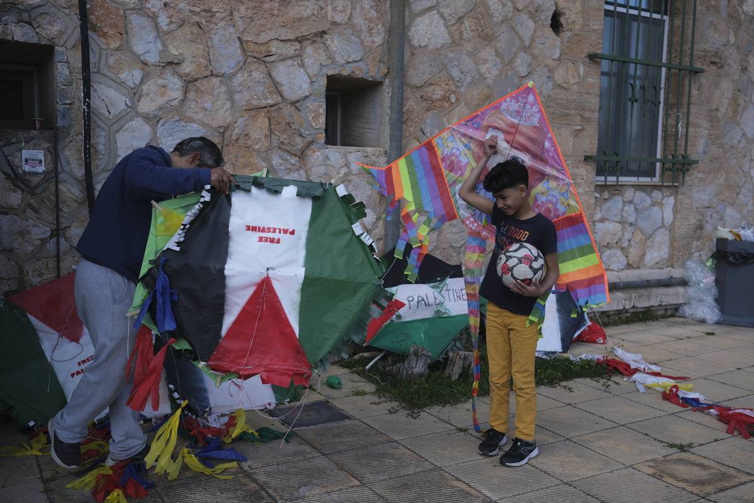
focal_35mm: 35
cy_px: 252
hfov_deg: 54.4
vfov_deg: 37.9
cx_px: 377
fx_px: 733
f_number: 2.8
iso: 200
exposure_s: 1/2000
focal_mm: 23
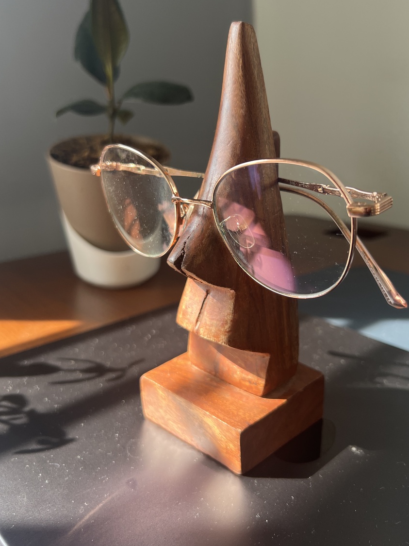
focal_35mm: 31
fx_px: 488
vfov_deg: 58.3
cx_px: 239
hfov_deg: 45.3
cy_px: 256
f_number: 1.5
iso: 64
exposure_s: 1/121
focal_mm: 5.7
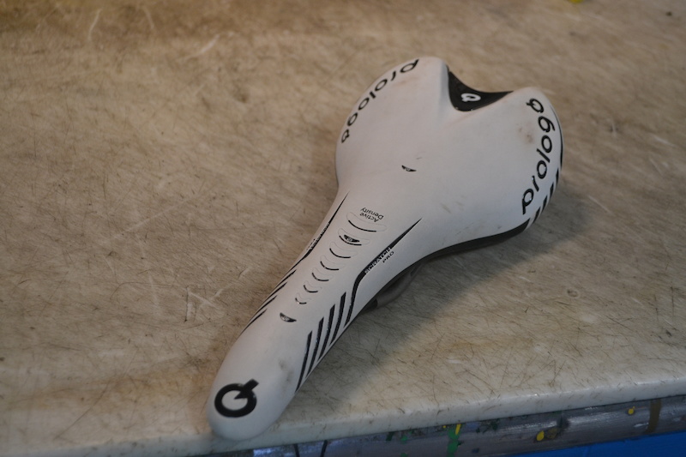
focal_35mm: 45
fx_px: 857
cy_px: 228
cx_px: 343
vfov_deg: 29.9
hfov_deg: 43.6
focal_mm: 30
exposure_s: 1/60
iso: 1100
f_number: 4.5
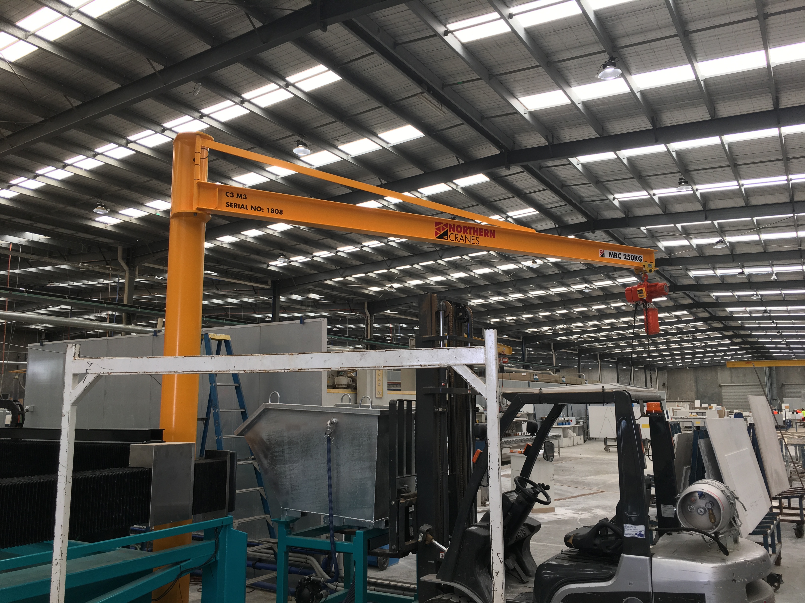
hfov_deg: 61.7
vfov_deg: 48.2
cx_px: 402
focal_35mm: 29
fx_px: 674
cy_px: 302
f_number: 2.2
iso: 25
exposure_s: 1/50
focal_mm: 4.15
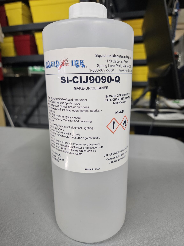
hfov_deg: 58.9
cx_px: 92
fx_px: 163
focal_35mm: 23
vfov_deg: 73.9
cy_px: 123
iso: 160
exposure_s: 1/120
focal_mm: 5.4
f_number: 1.8
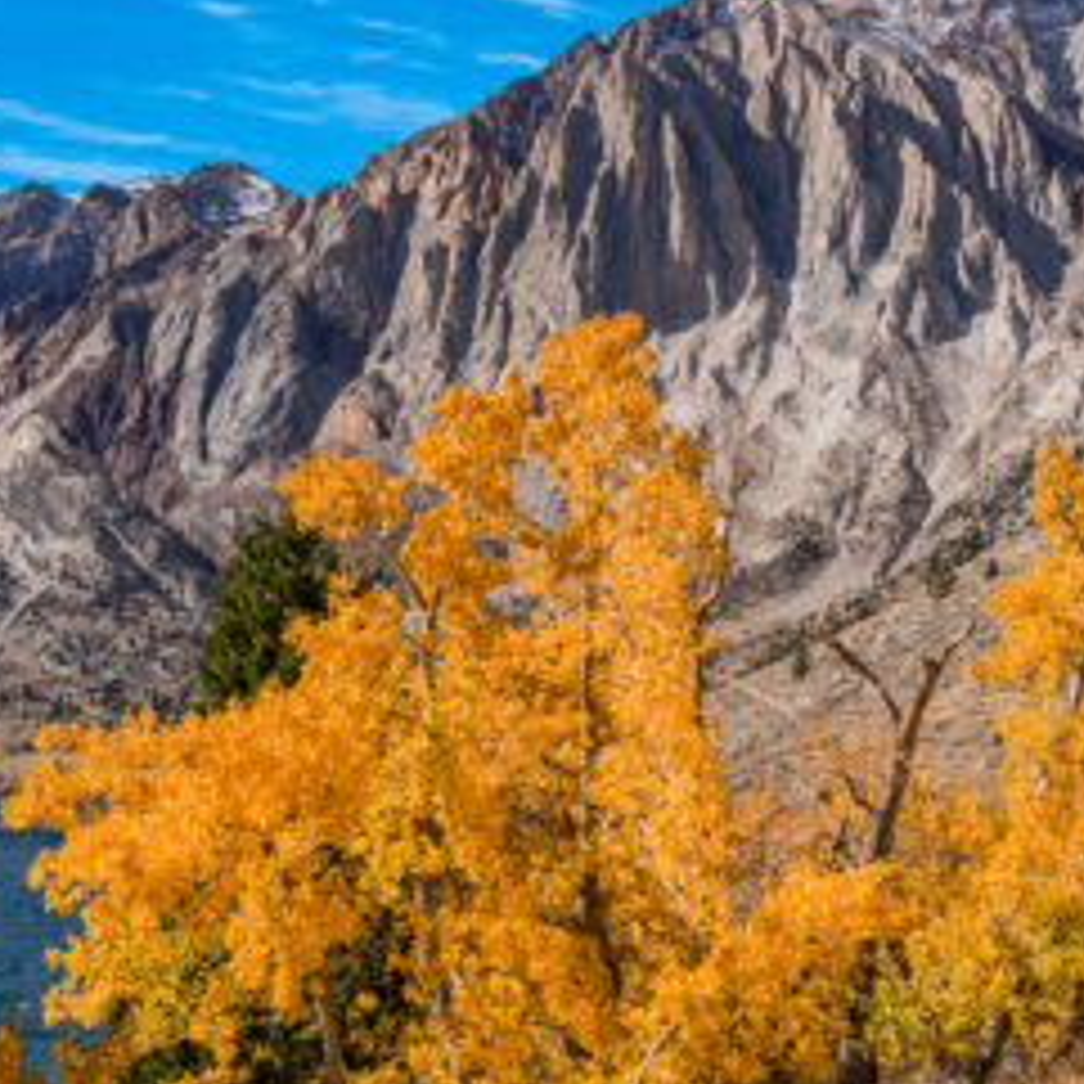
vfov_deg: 23.3
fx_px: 2622
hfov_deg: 23.2
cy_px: 414
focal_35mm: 74
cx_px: 310
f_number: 8
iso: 100
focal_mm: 35
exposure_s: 1/250
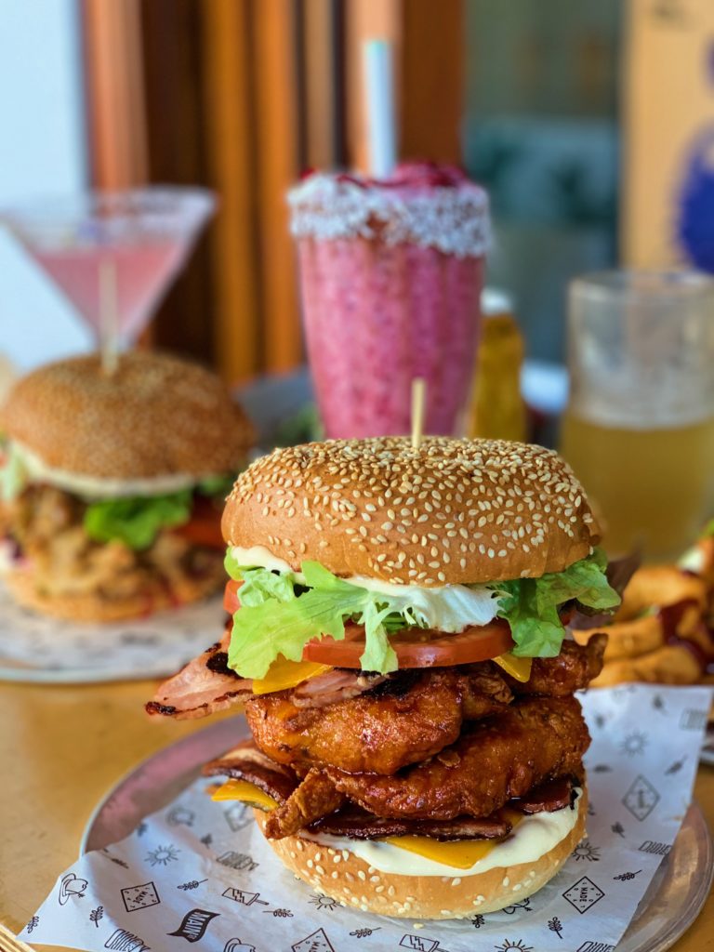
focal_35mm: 52
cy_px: 476
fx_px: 1430
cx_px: 357
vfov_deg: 36.8
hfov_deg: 28.0
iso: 80
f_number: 2.4
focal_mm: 6
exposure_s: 1/100
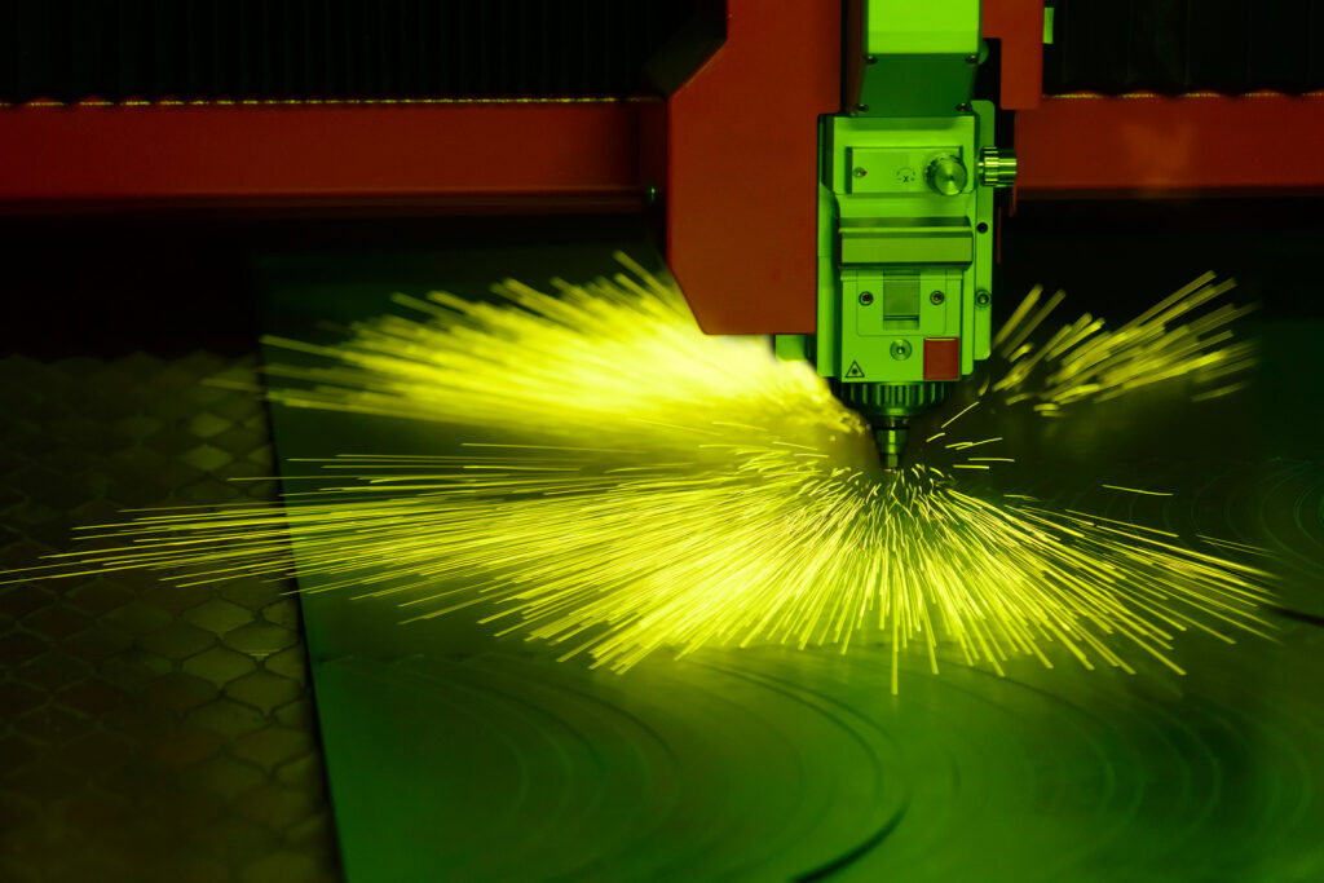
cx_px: 662
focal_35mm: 120
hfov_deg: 17.1
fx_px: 4414
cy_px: 442
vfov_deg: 11.4
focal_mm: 120
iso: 2000
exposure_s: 1/160
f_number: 4
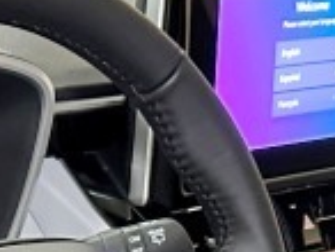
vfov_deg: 8.0
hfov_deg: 11.6
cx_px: -21
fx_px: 1629
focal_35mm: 168
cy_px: 664
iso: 640
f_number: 1.78
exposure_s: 1/40
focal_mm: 6.86
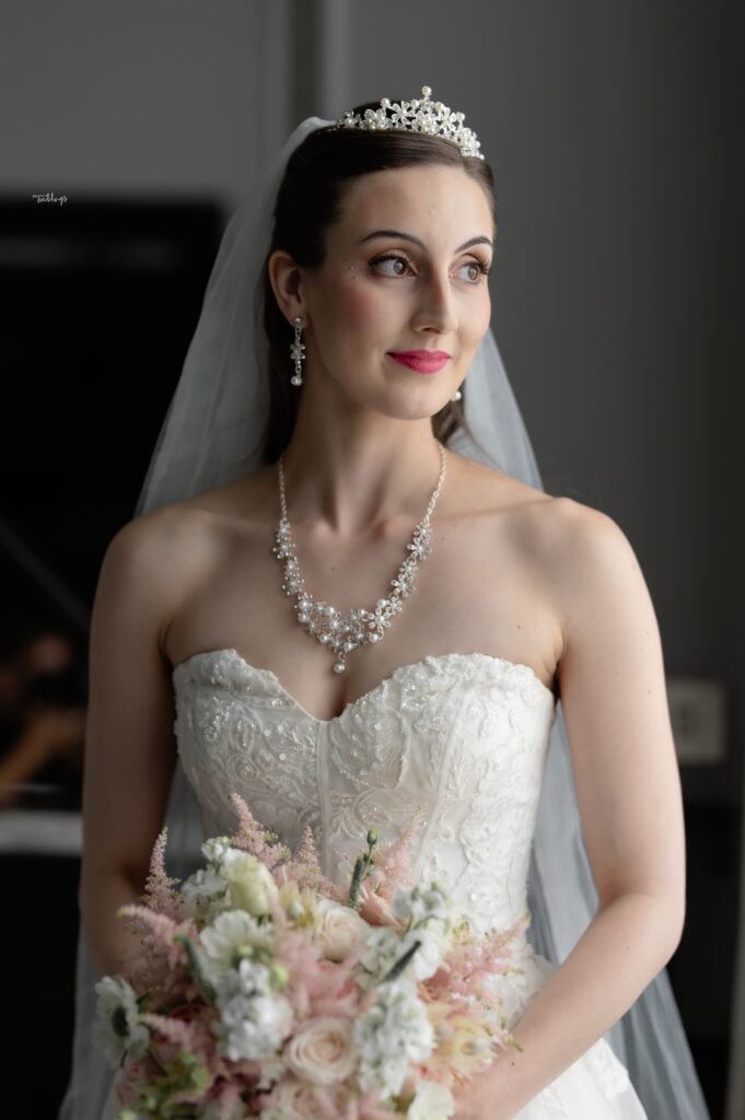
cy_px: 560
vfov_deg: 23.9
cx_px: 372
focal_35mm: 85
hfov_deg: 16.0
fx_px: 2643
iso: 125
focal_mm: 85
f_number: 2
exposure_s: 1/320
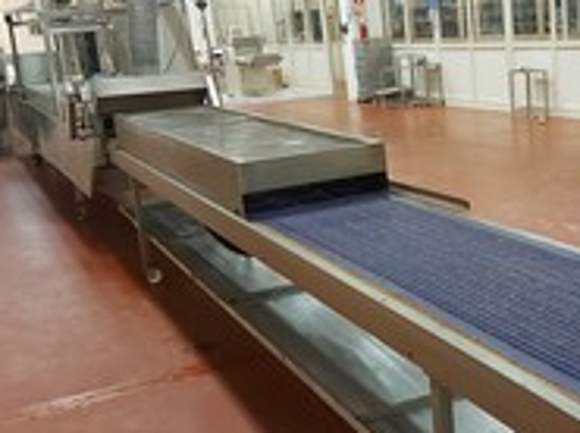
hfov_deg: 35.9
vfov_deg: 27.9
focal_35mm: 52
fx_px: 870
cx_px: 448
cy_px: 188
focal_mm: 5.23
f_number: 1.8
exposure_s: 1/50
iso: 200
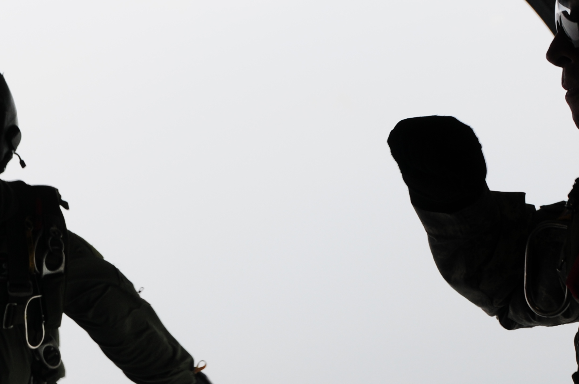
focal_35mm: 87
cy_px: 365
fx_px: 1397
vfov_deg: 15.4
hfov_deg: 22.9
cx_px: 85
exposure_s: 1/200
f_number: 7.1
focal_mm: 24
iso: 200
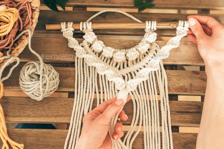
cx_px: 112
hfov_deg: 27.0
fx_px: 467
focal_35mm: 75
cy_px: 74
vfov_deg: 18.2
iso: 100
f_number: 2.5
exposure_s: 1/100
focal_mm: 50
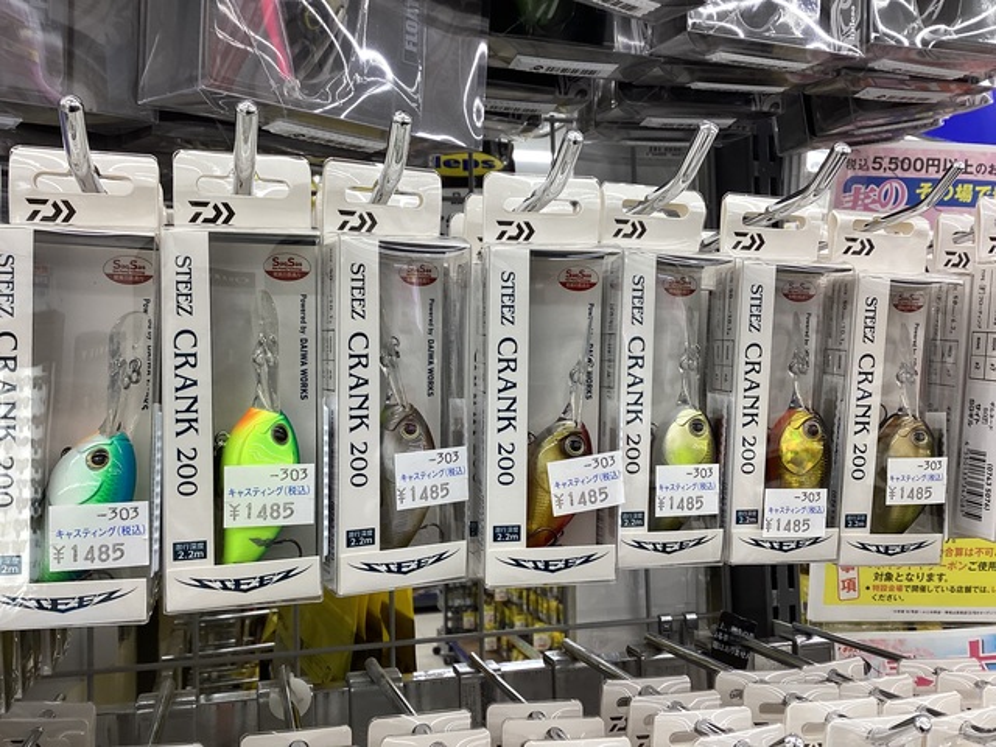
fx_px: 892
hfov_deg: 58.4
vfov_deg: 45.4
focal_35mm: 31
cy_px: 374
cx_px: 498
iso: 64
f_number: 2.4
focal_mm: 3.3
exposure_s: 1/100
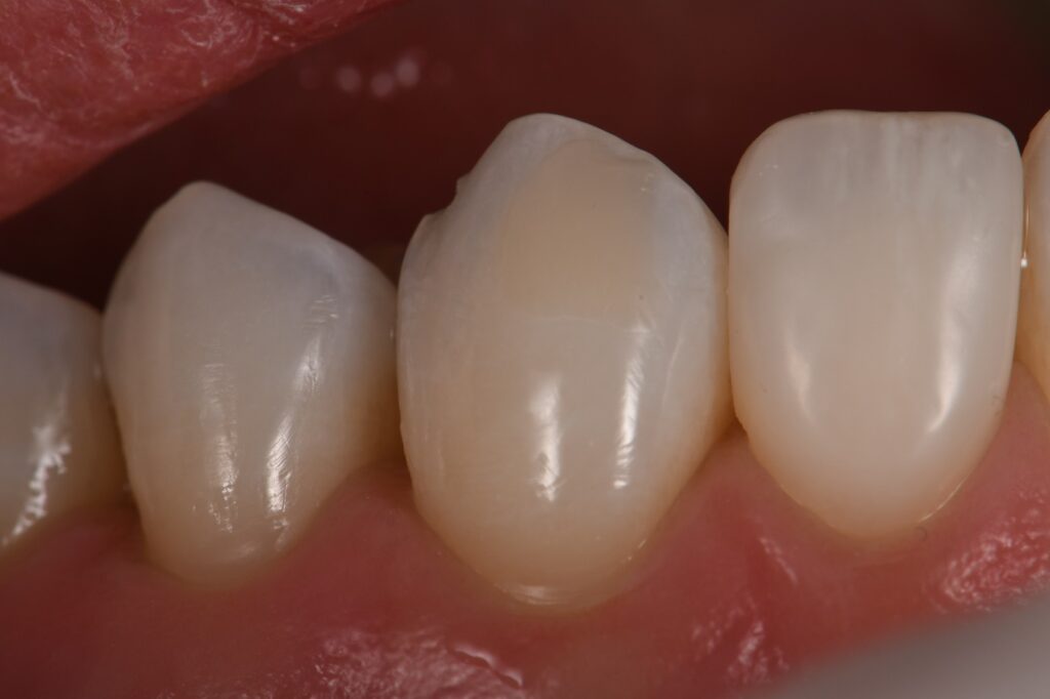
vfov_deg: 8.7
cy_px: 350
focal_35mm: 157
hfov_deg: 13.1
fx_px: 4577
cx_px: 525
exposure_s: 1/160
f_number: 32
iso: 200
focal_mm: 105
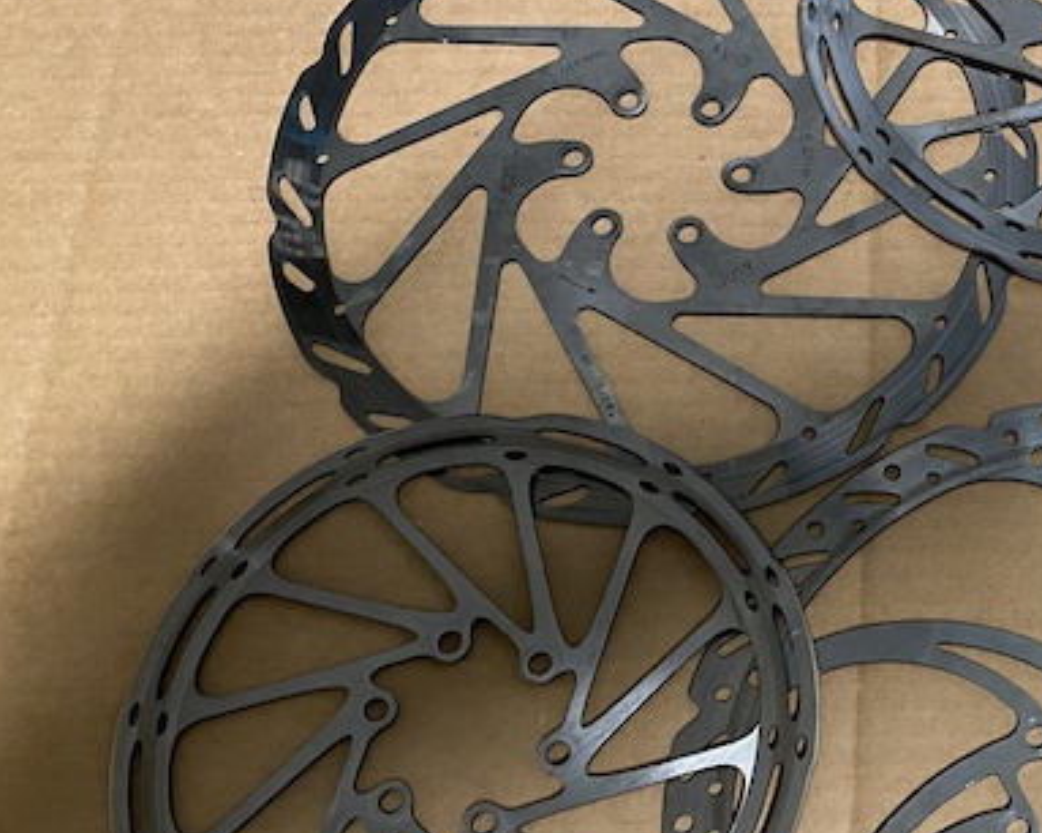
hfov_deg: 32.2
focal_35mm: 53
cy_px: 536
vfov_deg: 28.5
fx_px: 1634
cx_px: 1075
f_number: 1.8
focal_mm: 4.25
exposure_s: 1/40
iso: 320
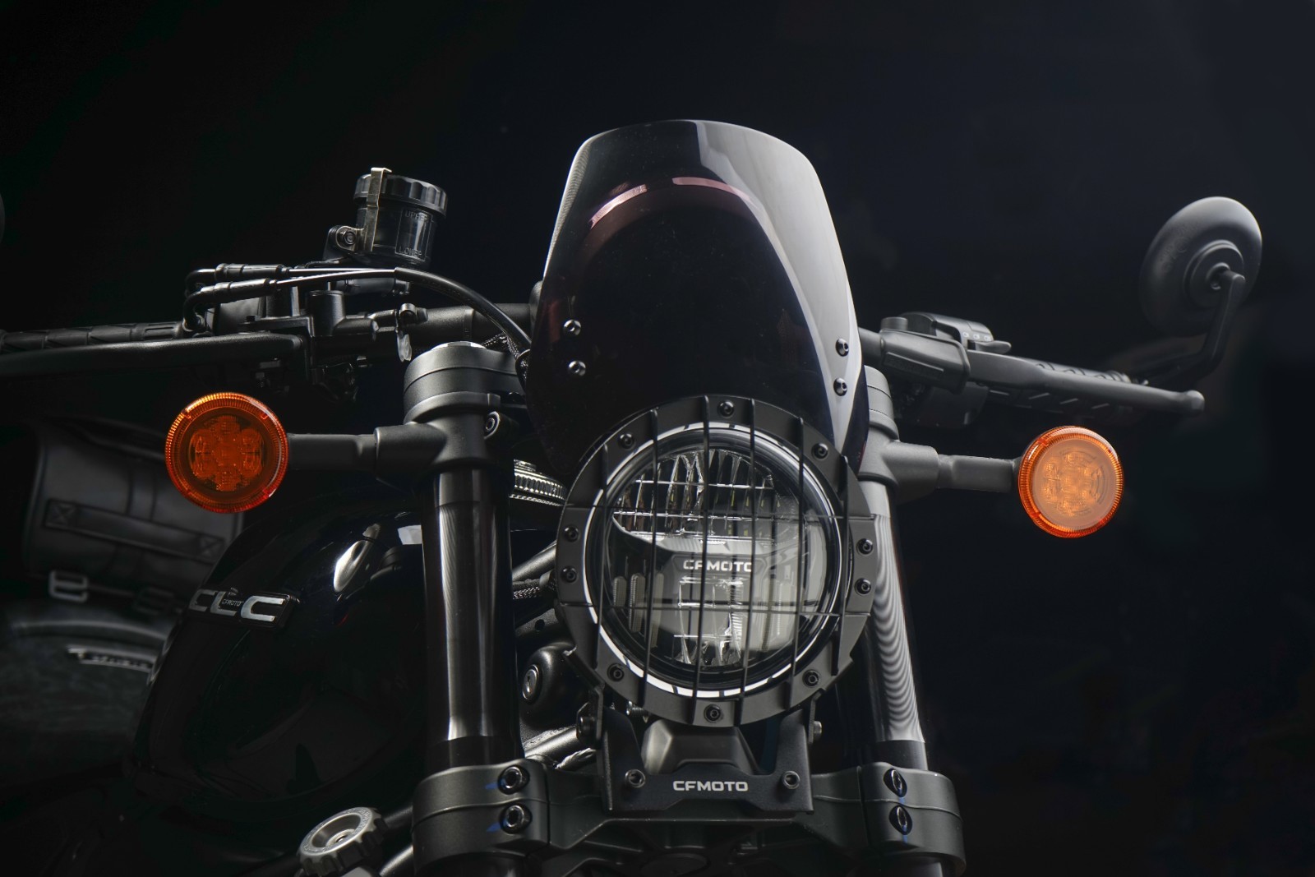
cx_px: 658
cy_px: 438
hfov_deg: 35.6
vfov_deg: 24.2
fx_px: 2046
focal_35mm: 56
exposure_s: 1/125
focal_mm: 56
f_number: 8
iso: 50
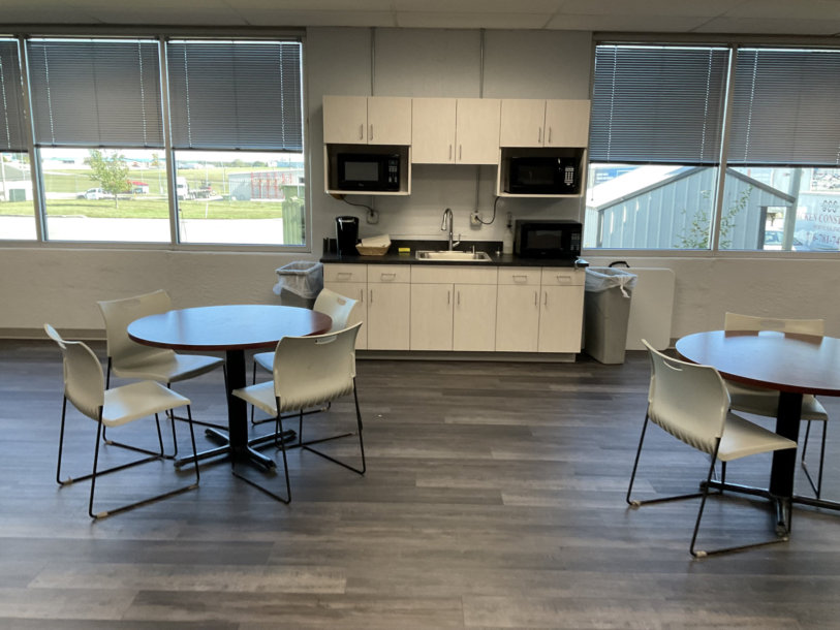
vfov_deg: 48.2
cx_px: 420
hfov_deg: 61.7
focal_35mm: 29
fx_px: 704
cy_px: 315
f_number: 1.8
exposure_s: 1/60
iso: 50
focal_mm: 3
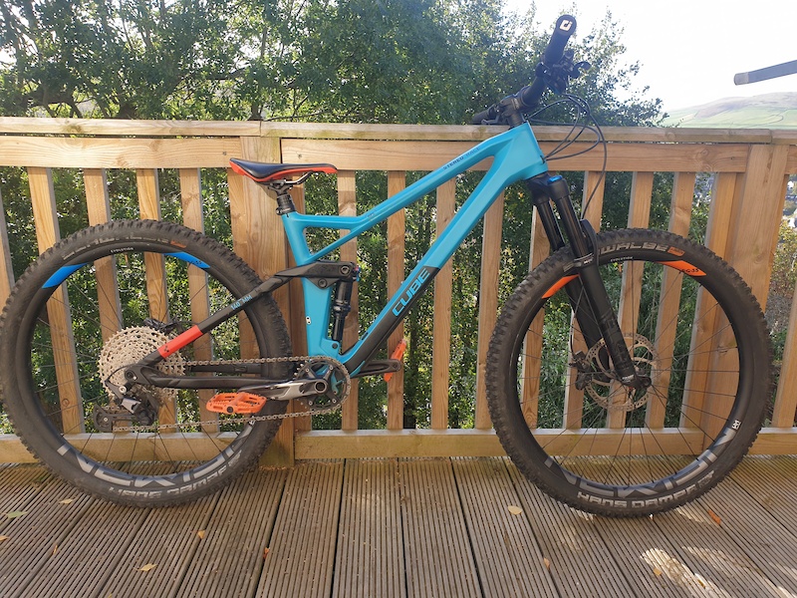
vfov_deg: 53.1
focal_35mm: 26
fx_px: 599
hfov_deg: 67.3
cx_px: 398
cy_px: 299
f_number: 2.4
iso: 50
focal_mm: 4.3
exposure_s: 1/393
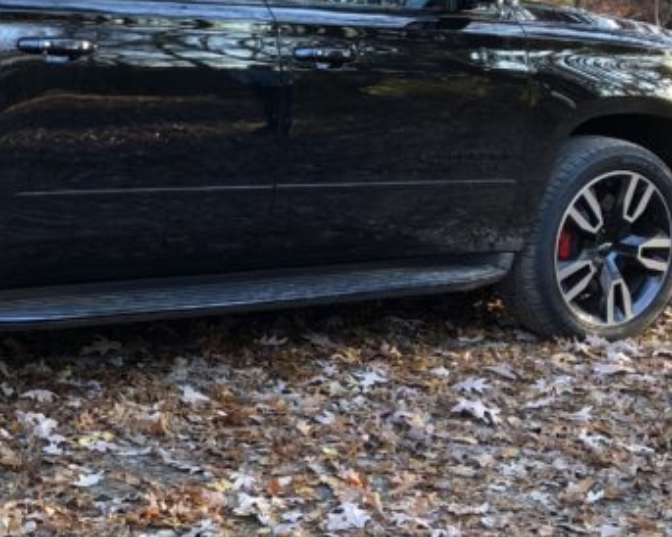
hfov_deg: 23.5
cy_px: 77
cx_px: 72
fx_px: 1570
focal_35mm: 79
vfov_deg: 19.1
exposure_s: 1/30
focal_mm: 3.99
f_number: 1.8
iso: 25
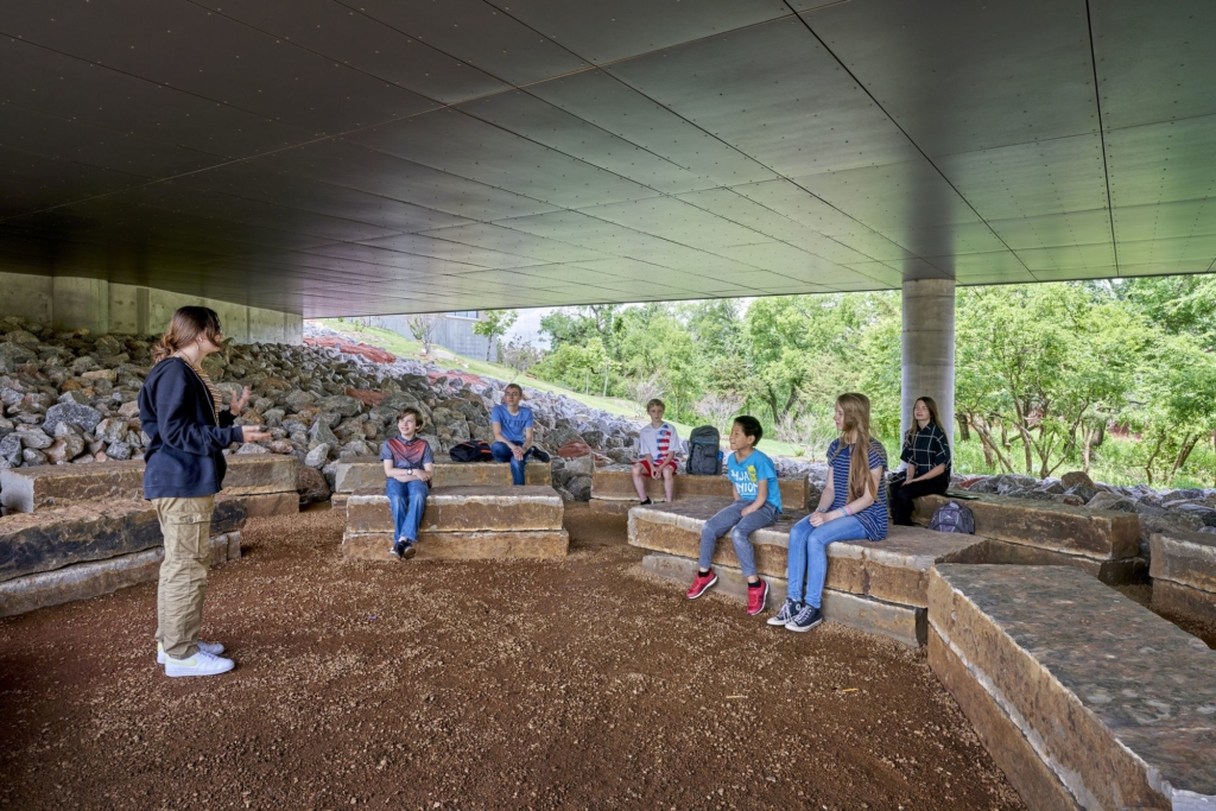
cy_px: 406
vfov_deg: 55.1
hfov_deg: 76.1
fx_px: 777
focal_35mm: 23
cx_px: 608
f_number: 7.1
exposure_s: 1/250
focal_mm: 23
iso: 100
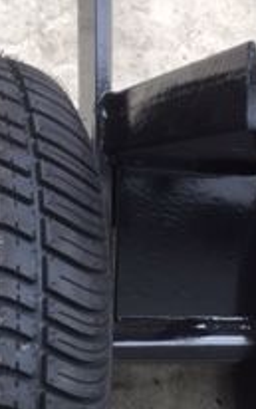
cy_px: 282
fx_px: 1137
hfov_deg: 12.5
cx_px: 312
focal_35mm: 102
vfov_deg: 20.3
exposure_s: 1/120
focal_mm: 3.3
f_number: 2.4
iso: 32
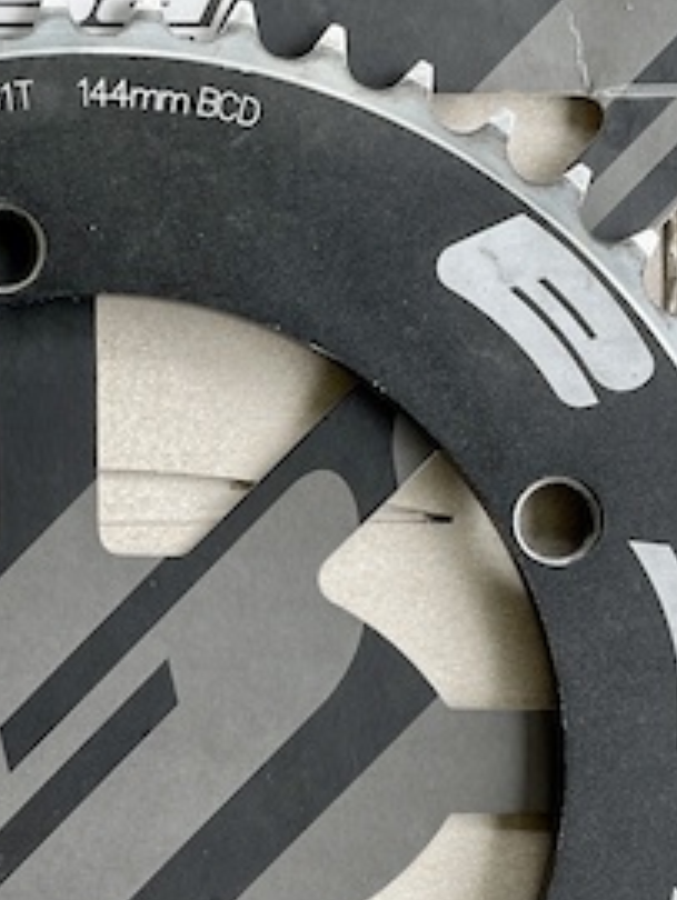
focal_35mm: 77
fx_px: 2005
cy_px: 677
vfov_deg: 25.0
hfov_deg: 18.9
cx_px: 93
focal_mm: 4.2
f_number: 1.6
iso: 40
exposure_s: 1/121
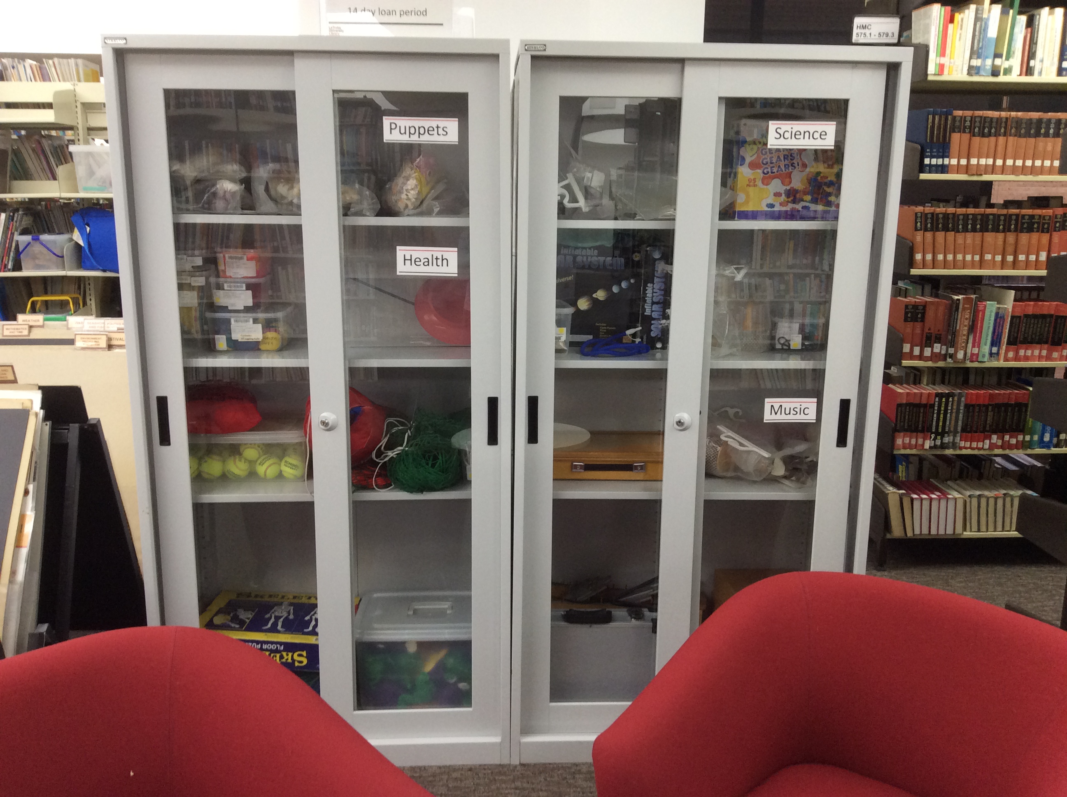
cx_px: 534
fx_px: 985
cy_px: 398
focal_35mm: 32
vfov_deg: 44.1
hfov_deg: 56.9
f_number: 2.4
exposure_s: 1/24
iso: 64
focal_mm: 3.3
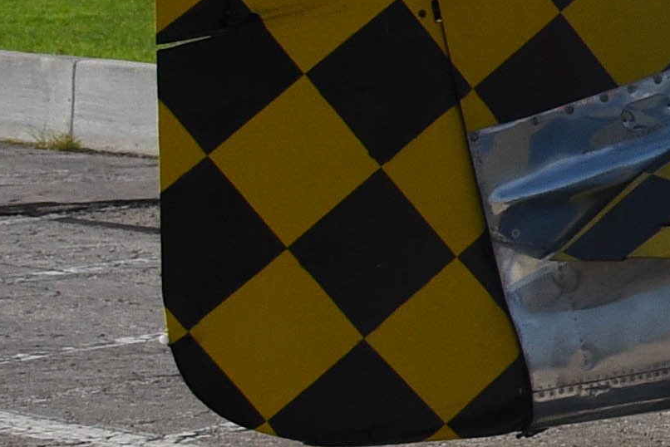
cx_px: 2124
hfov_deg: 7.8
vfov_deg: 6.1
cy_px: -44
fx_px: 4170
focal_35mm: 224
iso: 800
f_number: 7.1
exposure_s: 1/4000
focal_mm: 30
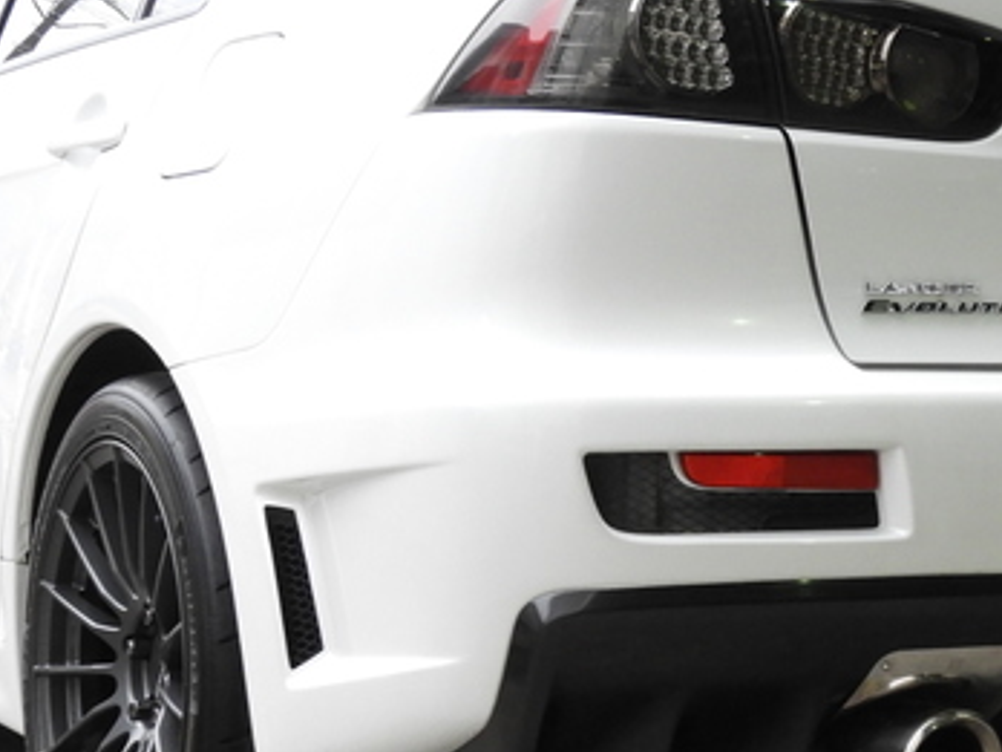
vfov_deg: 16.1
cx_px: 636
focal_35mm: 92
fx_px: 2663
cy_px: 337
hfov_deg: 21.3
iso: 400
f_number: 3.8
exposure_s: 1/25
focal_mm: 7.2
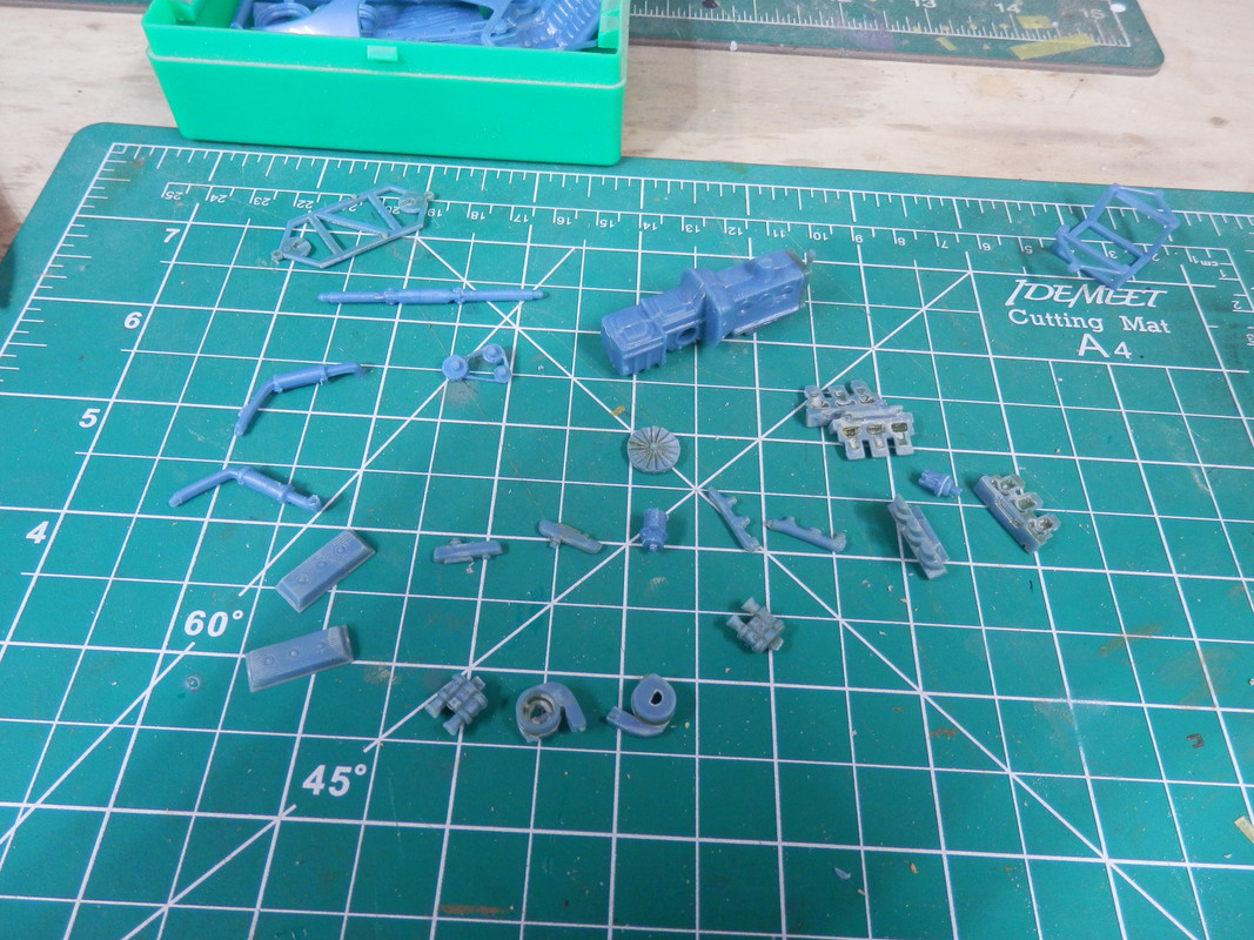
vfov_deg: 54.9
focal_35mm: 25
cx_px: 627
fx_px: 906
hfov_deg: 69.4
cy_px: 470
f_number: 3
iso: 160
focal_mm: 4.5
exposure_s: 1/30
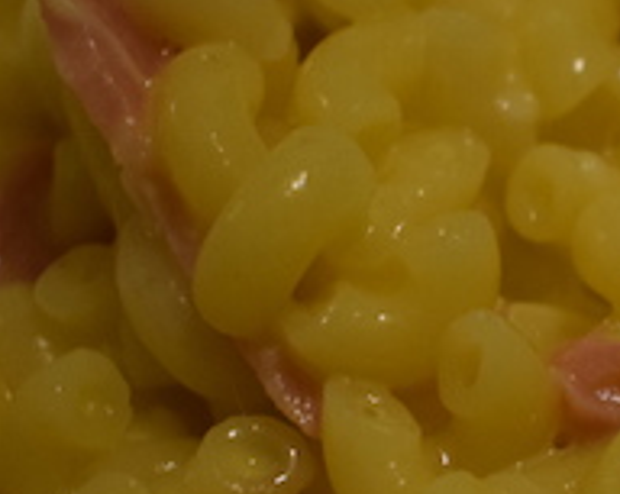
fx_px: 2583
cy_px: 418
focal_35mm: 141
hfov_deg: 13.2
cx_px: 823
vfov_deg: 10.9
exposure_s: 1/60
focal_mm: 24
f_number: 4
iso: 1000
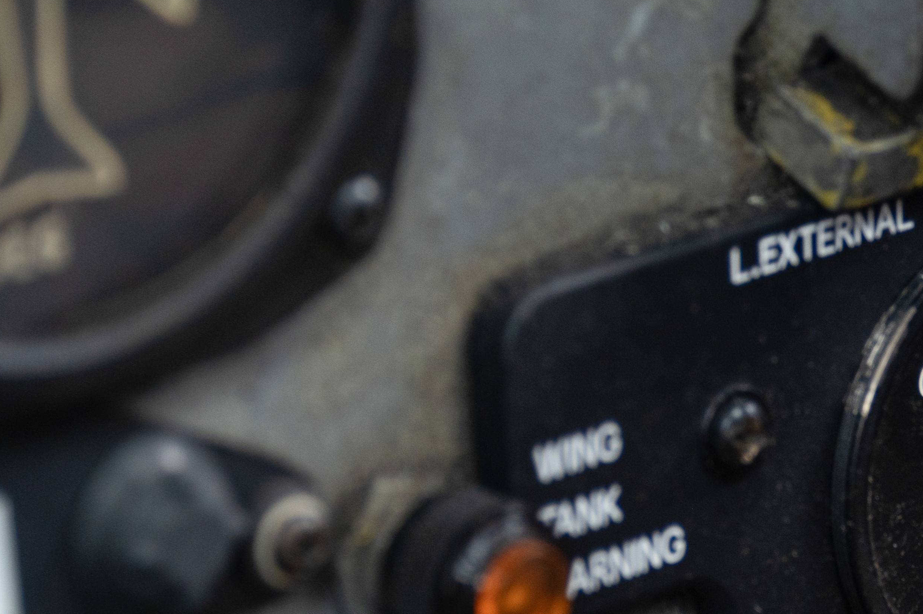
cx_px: 1096
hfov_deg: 7.9
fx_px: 6585
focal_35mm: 257
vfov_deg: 5.3
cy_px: 710
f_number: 5.3
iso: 1000
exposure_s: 1/60
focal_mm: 105
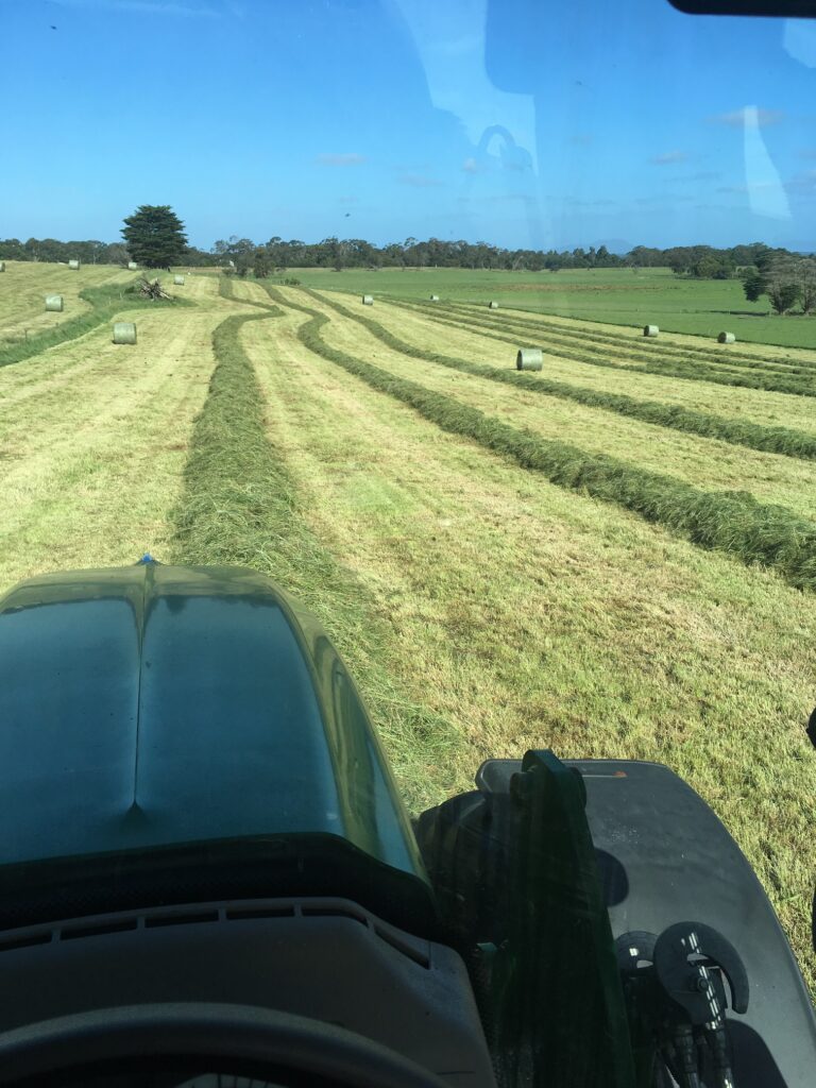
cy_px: 544
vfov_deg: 61.7
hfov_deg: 48.2
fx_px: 911
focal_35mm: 29
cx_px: 408
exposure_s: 1/1241
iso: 25
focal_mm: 4.15
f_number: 2.2
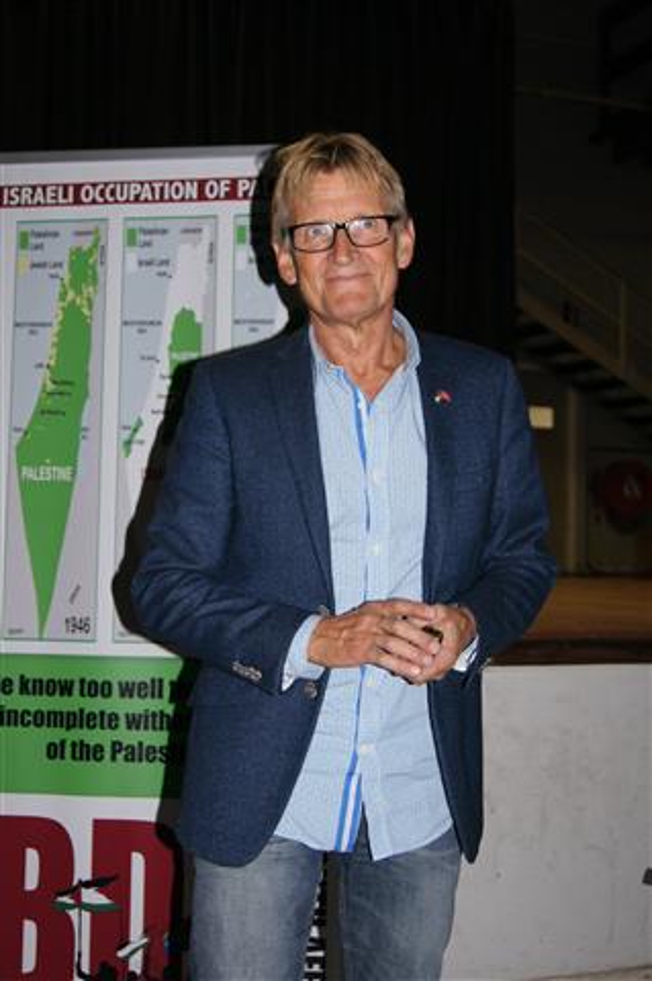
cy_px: 490
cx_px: 326
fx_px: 1429
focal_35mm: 52
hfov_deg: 25.7
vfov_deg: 37.9
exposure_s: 1/60
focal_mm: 35
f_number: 4.5
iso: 500
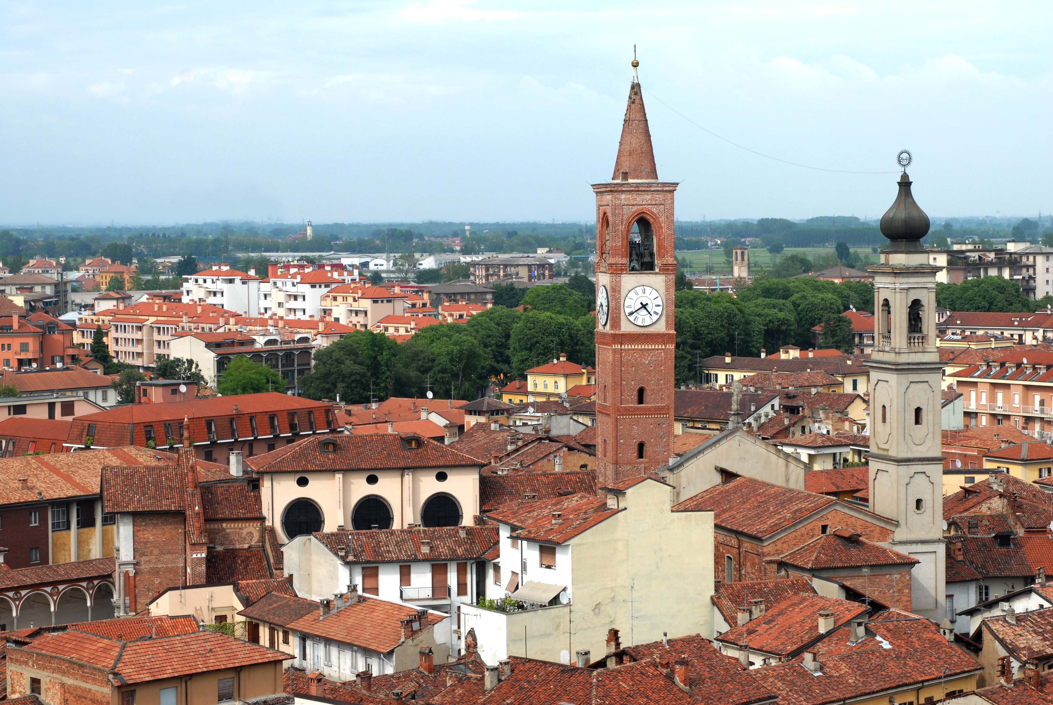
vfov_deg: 17.5
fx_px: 2284
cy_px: 352
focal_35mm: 78
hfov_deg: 26.0
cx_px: 526
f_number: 8
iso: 125
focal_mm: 52
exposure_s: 1/200
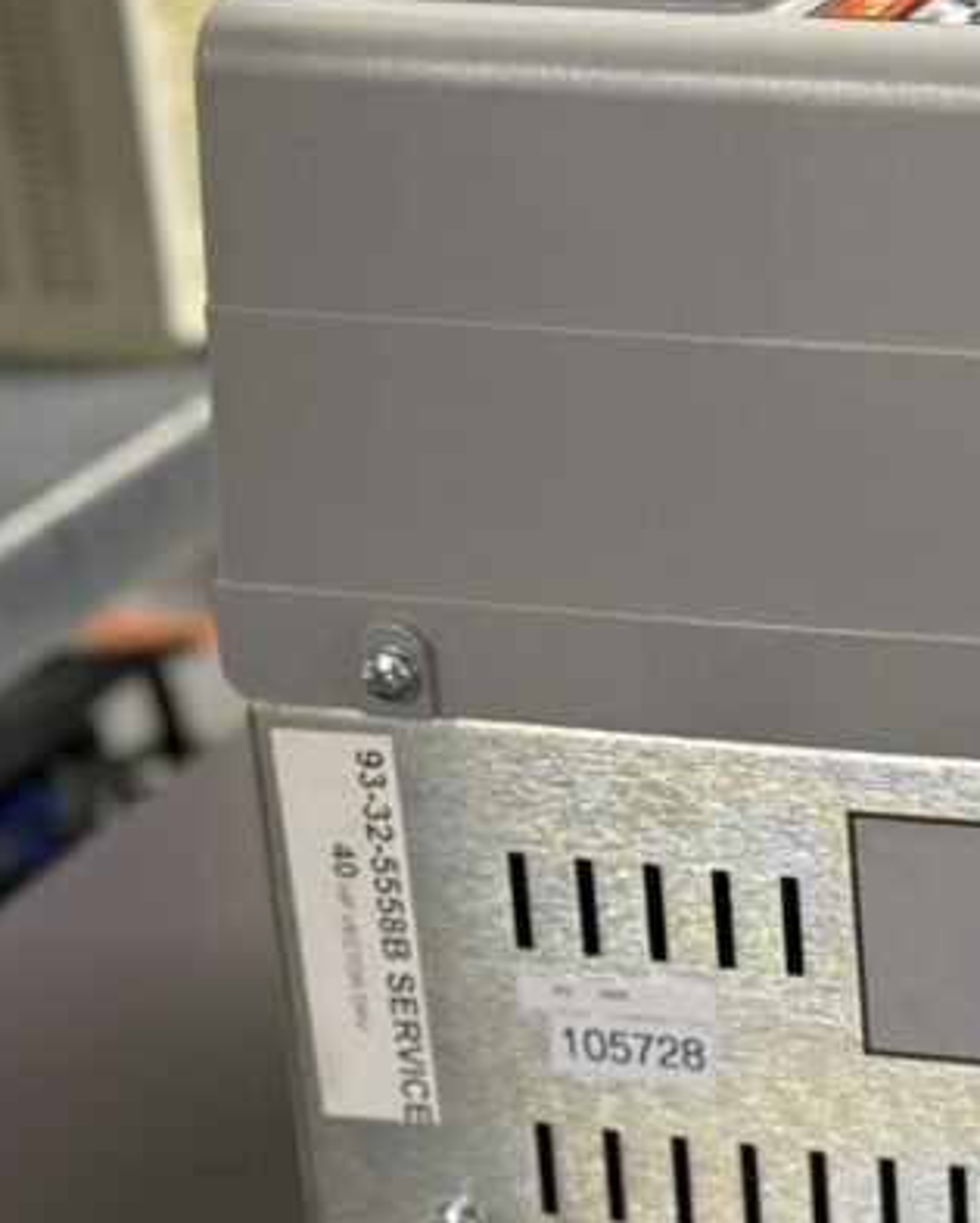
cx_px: 1263
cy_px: 828
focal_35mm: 122
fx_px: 4418
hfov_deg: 12.3
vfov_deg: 15.7
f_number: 1.78
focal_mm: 6.76
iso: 200
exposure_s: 1/33
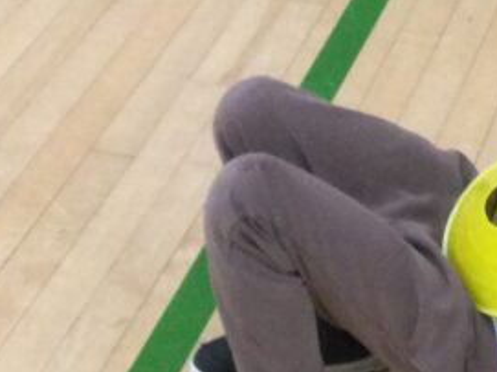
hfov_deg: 13.6
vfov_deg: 10.3
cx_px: 458
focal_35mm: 144
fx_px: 2067
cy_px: 69
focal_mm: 3.3
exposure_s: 1/33
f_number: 2.4
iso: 160
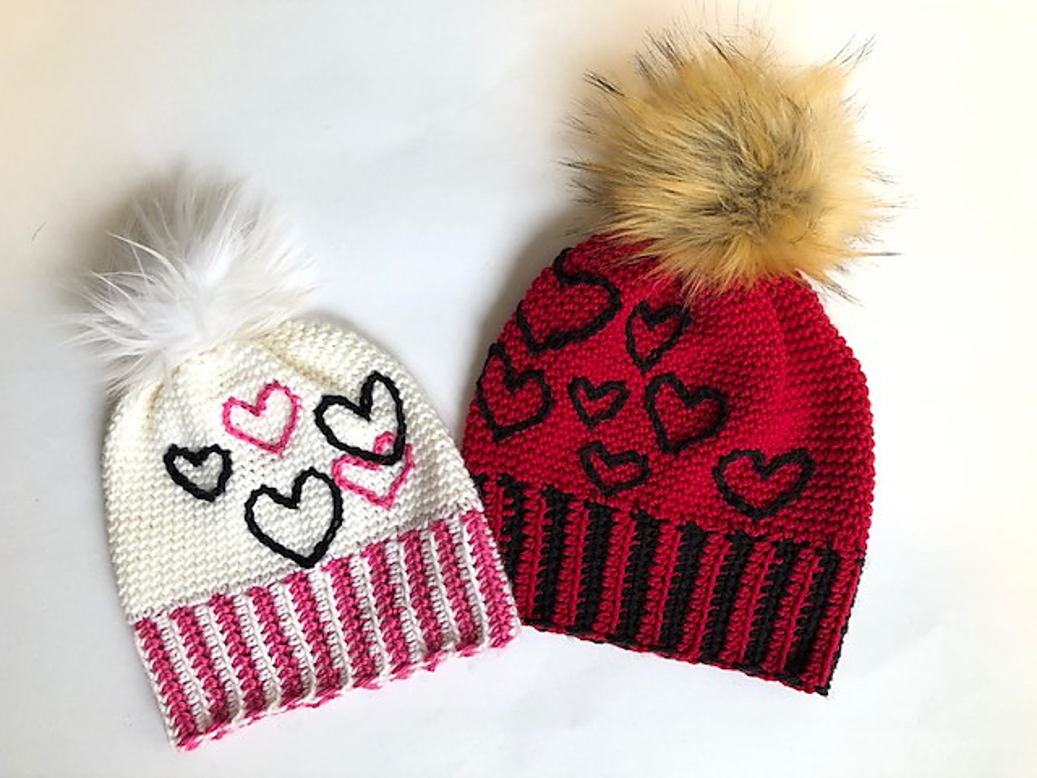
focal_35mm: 28
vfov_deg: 49.7
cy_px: 389
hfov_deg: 63.4
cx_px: 518
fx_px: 839
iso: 25
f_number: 1.8
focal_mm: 3.99
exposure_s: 1/40
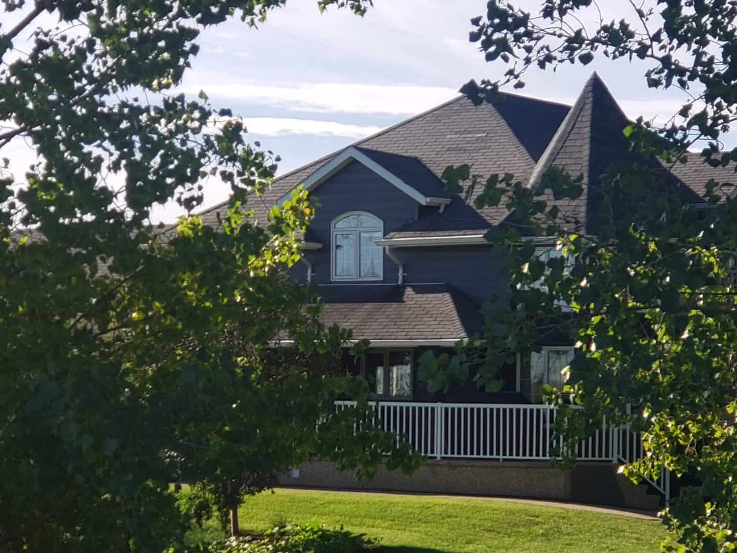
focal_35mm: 52
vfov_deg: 28.0
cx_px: 368
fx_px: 1107
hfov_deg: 36.8
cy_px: 276
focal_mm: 6
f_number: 2.4
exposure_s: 1/591
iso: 32
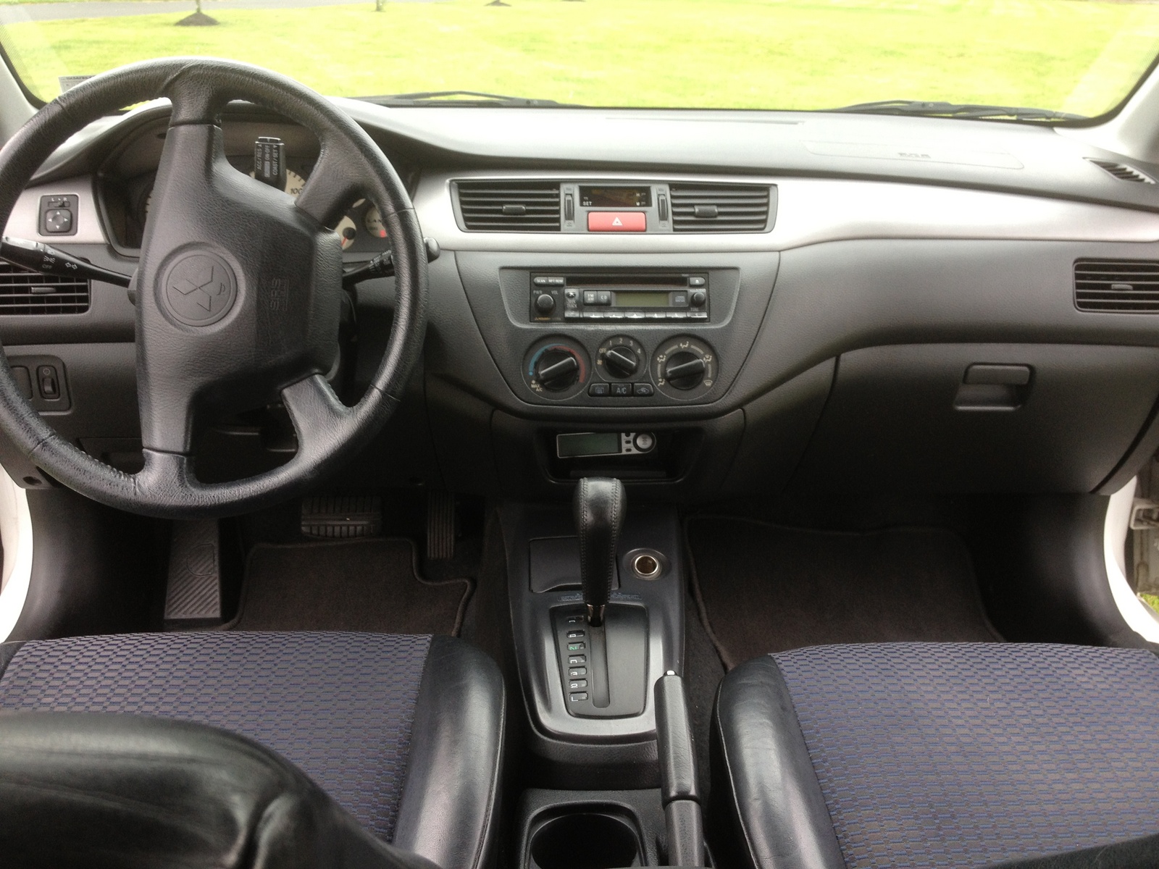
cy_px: 434
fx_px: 1172
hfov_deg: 52.6
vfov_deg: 40.7
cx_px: 580
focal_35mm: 35
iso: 50
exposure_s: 1/120
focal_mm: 4.28
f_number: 2.4
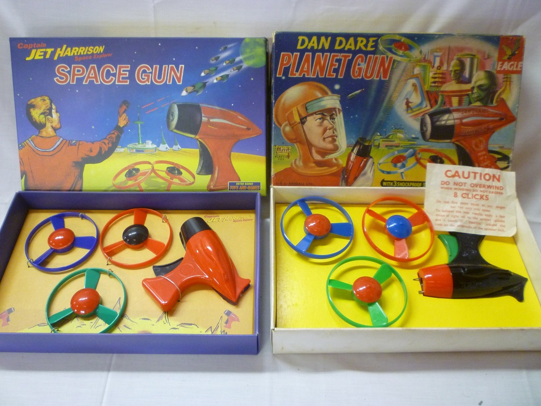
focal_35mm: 29
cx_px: 270
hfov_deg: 61.7
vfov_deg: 48.2
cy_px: 203
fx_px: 453
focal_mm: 5.2
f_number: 3.3
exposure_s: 1/20
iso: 400
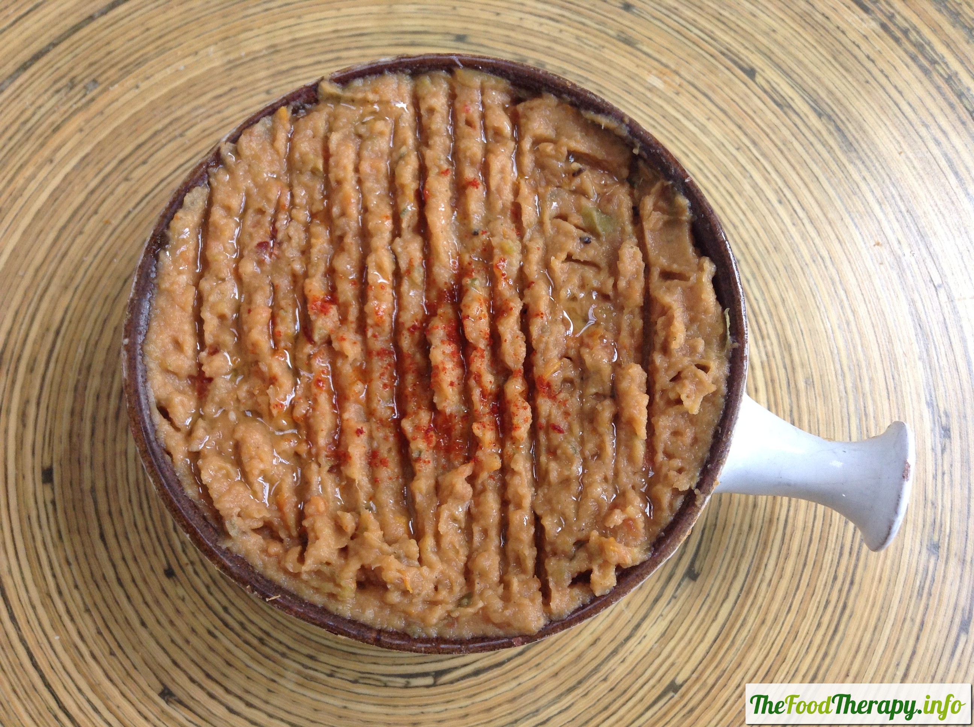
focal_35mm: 33
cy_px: 364
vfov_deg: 42.8
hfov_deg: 55.4
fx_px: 927
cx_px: 487
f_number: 2.4
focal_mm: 3.3
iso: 50
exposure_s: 1/120
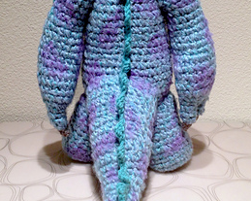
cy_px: 72
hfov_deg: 28.7
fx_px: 490
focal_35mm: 66
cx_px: 116
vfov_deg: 23.1
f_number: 2.4
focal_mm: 4.28
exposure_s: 1/20
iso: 80
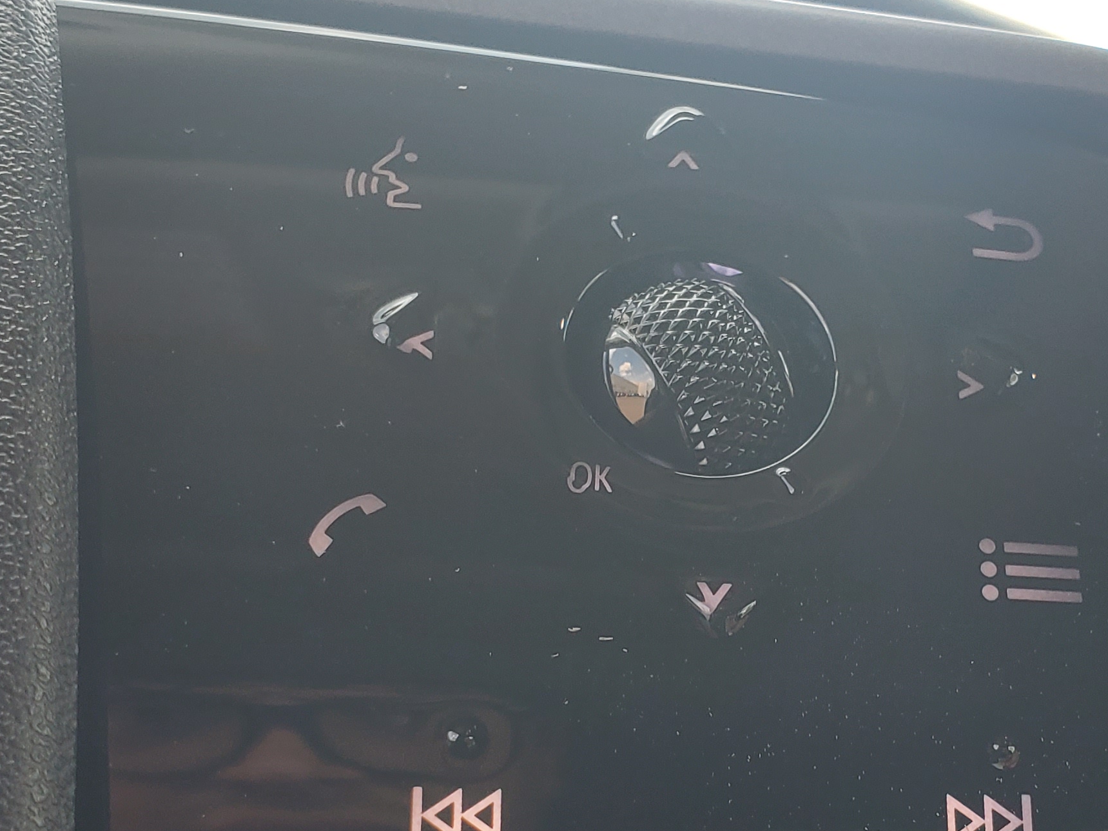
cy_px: 566
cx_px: 695
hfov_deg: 31.5
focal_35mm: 61
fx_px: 1952
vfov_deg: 23.9
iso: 50
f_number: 2.4
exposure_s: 1/168
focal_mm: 4.3
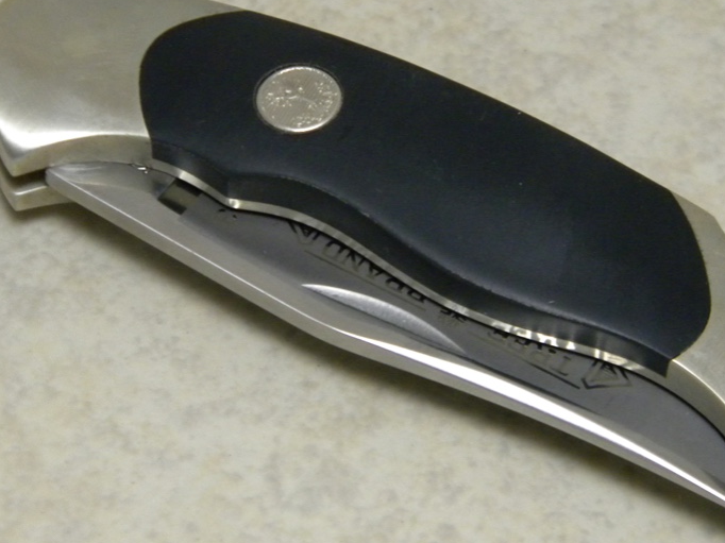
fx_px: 3224
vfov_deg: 9.6
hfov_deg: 12.8
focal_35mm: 154
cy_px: 268
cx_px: 438
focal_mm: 19
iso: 400
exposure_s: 1/17
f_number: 4.7
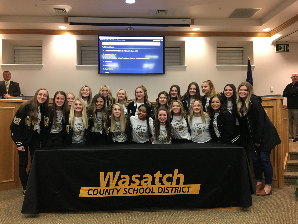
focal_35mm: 30
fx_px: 258
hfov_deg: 60.0
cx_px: 144
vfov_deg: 46.8
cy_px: 112
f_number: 2.2
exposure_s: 1/30
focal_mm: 4.15
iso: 160
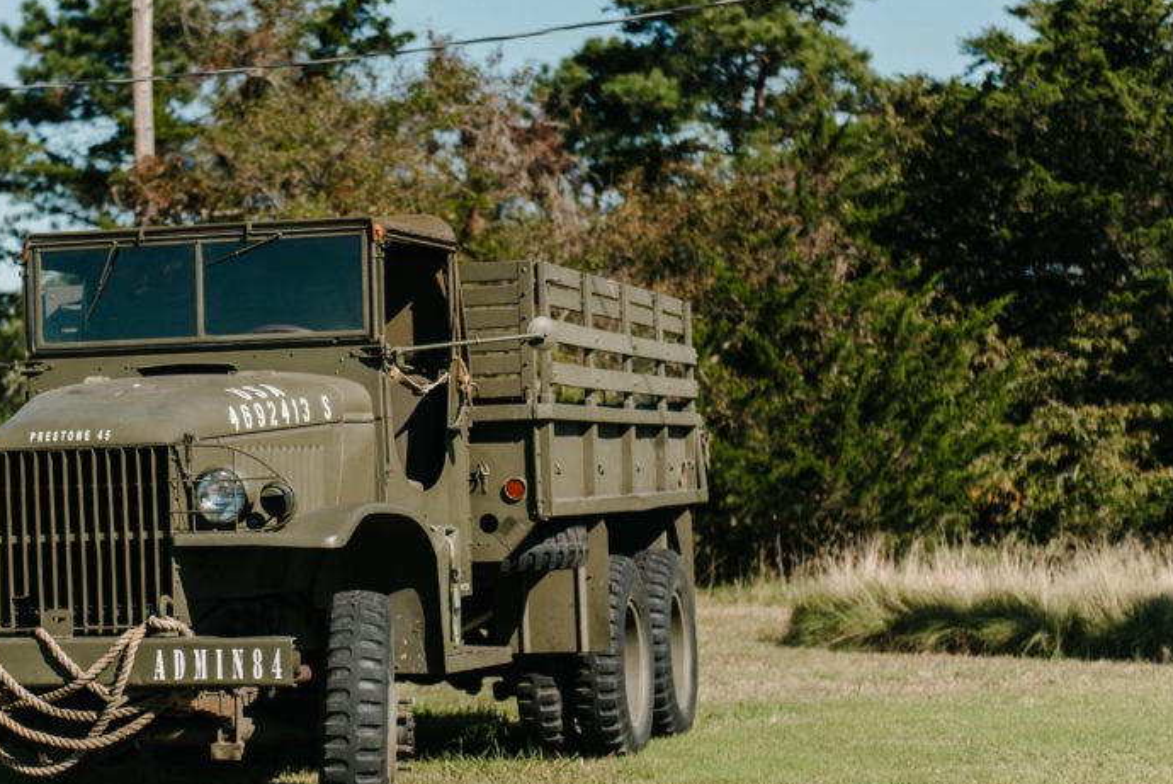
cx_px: 335
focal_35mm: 92
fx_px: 2999
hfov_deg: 22.0
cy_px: 412
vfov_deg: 14.9
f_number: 2.8
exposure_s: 1/4000
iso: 200
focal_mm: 62
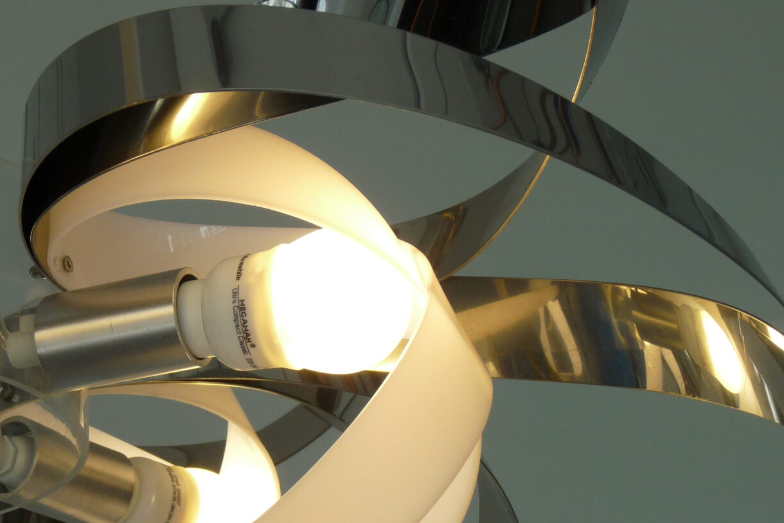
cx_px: 246
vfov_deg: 11.7
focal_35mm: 117
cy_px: 342
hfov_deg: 17.4
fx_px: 2547
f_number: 3.6
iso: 100
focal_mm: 11.9
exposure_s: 1/125
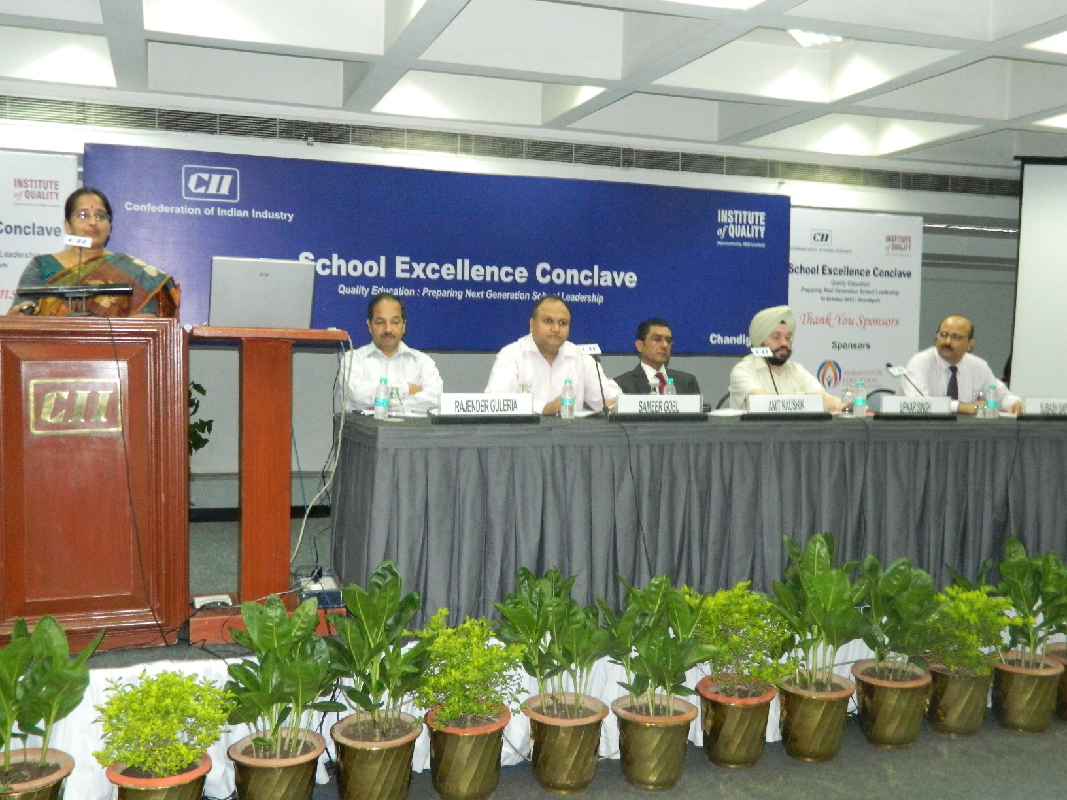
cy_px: 400
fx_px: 1079
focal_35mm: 35
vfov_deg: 40.7
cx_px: 534
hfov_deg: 52.6
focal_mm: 6.2
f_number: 3.3
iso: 560
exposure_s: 1/30
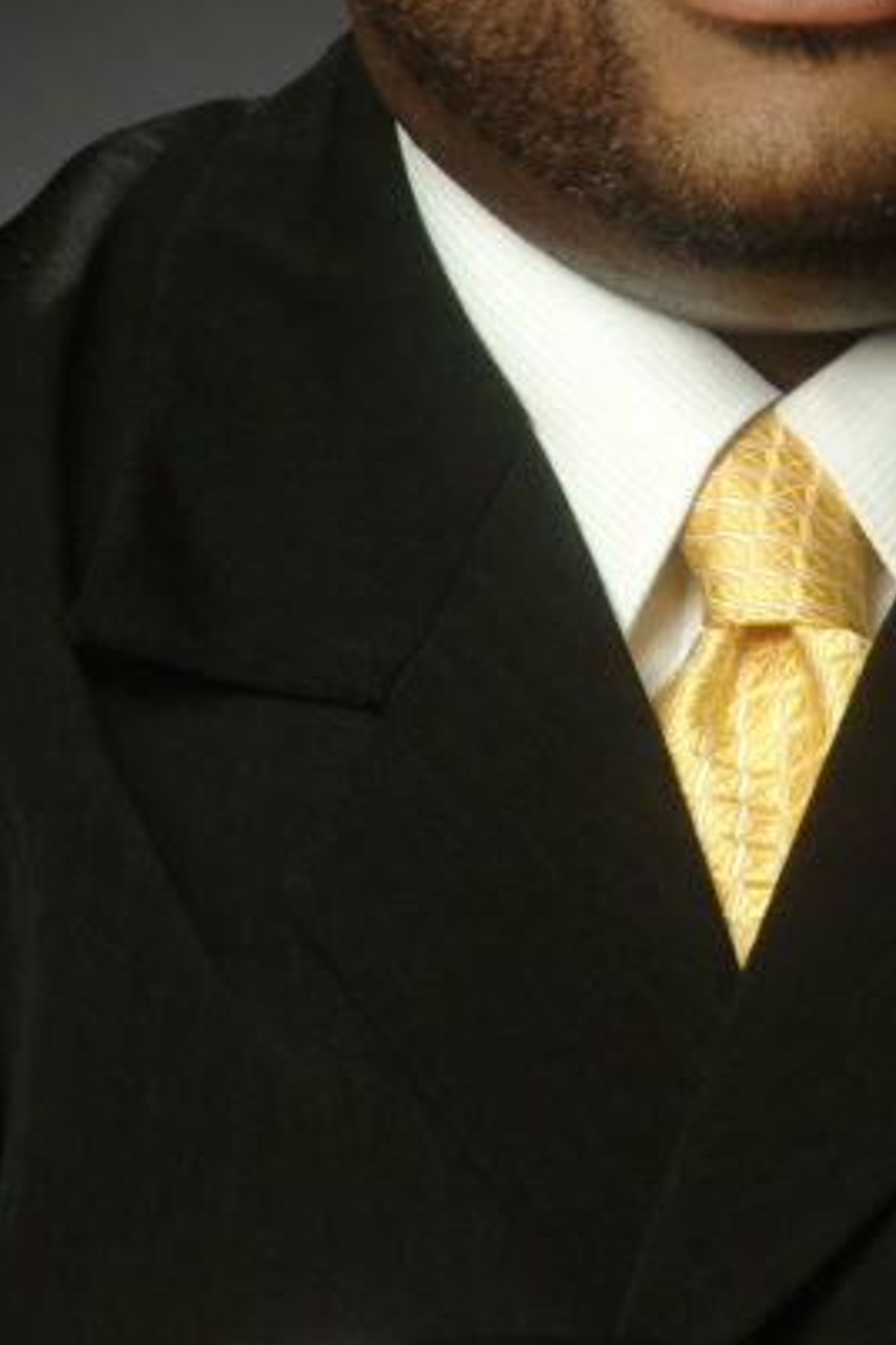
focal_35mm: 764
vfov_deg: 2.7
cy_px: 381
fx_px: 28520
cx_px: 918
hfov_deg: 1.8
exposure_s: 1/125
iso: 200
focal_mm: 200
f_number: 9.5
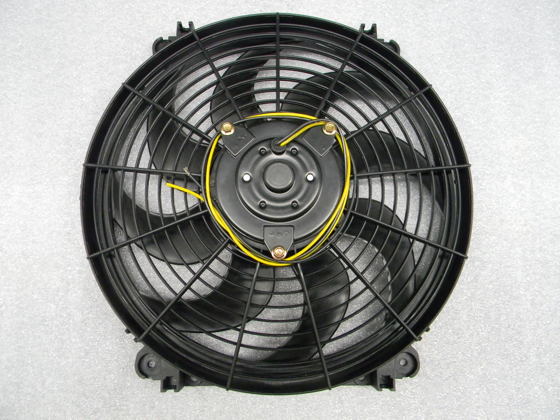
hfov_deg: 63.4
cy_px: 210
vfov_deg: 49.7
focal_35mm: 28
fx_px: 453
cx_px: 280
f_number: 3.5
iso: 373
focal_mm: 5
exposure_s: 1/30
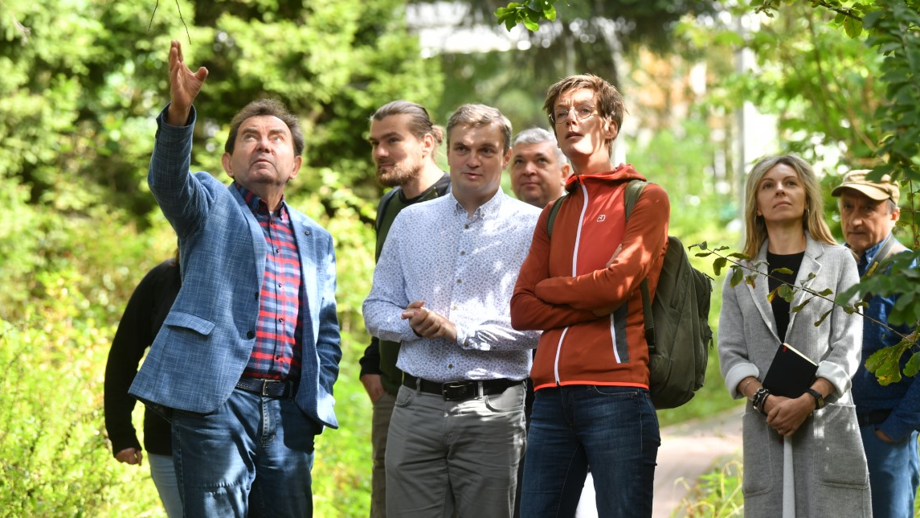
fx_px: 3342
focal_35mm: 137
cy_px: 265
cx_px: 459
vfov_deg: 8.9
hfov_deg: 15.7
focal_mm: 130
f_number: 4
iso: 450
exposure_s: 1/250
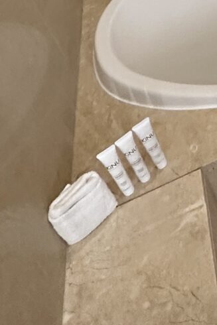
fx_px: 687
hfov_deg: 15.3
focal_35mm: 76
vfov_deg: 21.4
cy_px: -191
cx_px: 398
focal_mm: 2.22
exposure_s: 1/60
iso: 250
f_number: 2.2
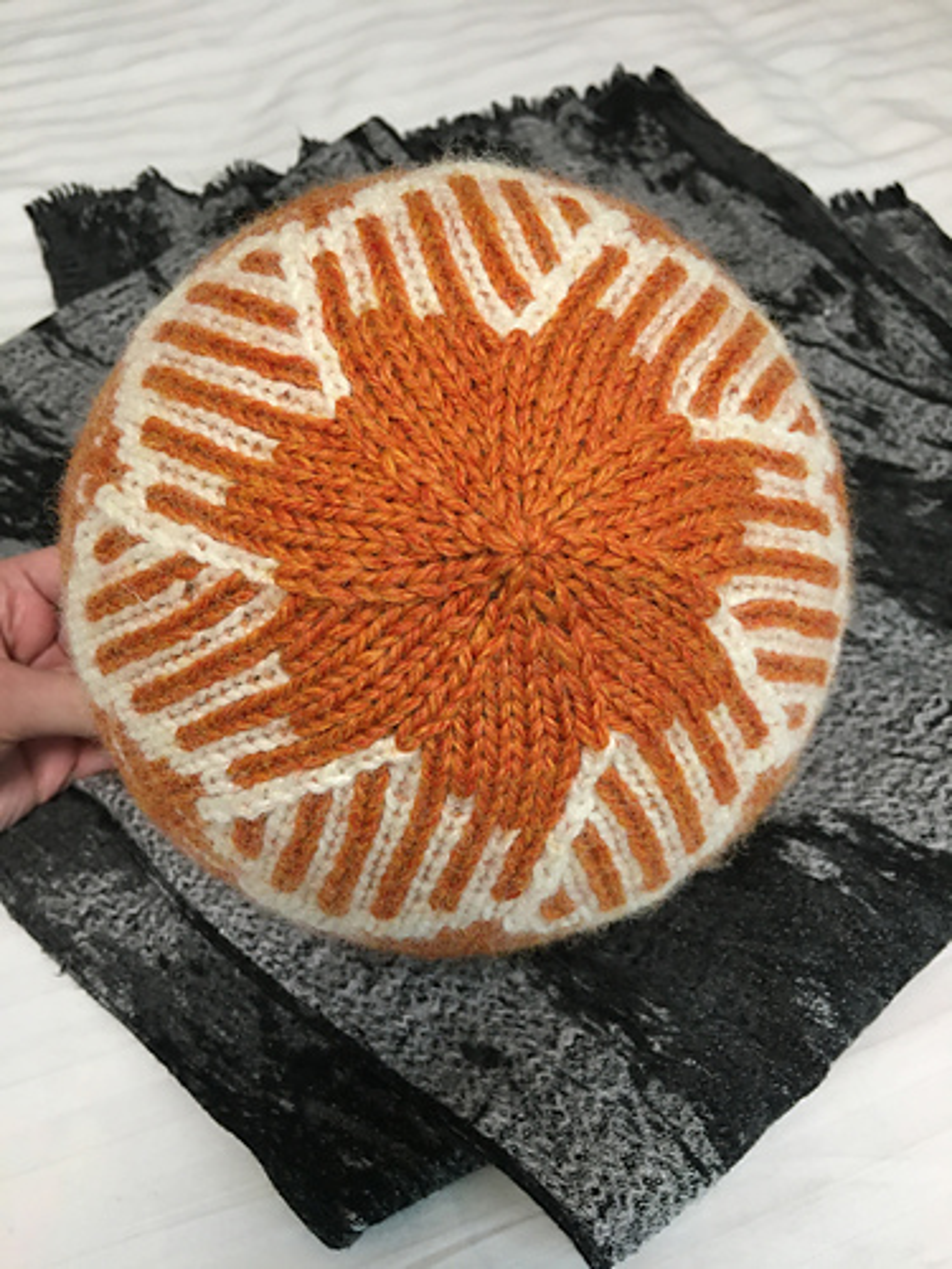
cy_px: 634
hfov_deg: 48.2
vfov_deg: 61.7
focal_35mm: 29
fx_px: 1063
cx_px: 476
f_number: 2.2
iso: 100
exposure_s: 1/30
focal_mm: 4.15
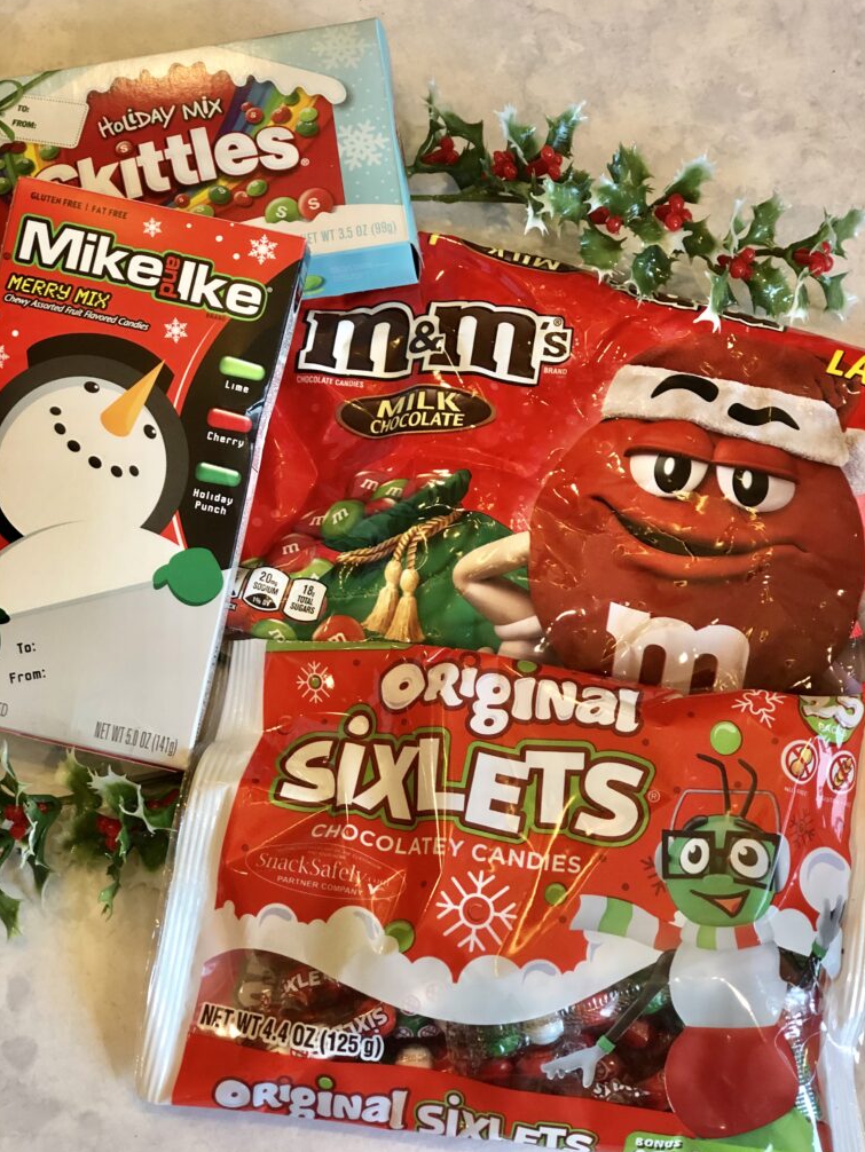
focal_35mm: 58
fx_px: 1932
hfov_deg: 25.2
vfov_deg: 33.2
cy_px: 570
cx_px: 435
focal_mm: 6.6
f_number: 2.8
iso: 160
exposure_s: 1/30
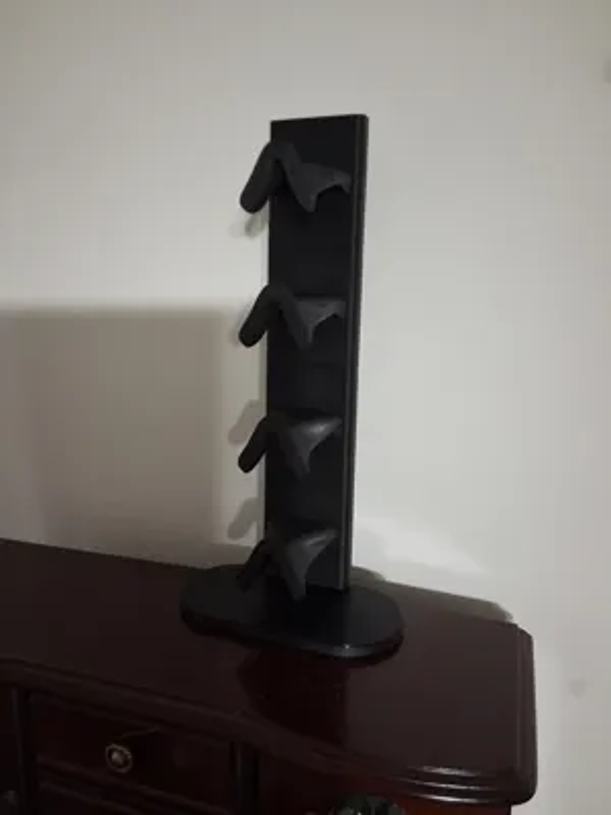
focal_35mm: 28
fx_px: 659
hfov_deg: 49.7
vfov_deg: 63.4
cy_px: 408
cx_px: 306
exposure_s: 1/24
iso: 250
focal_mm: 2.91
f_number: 1.9
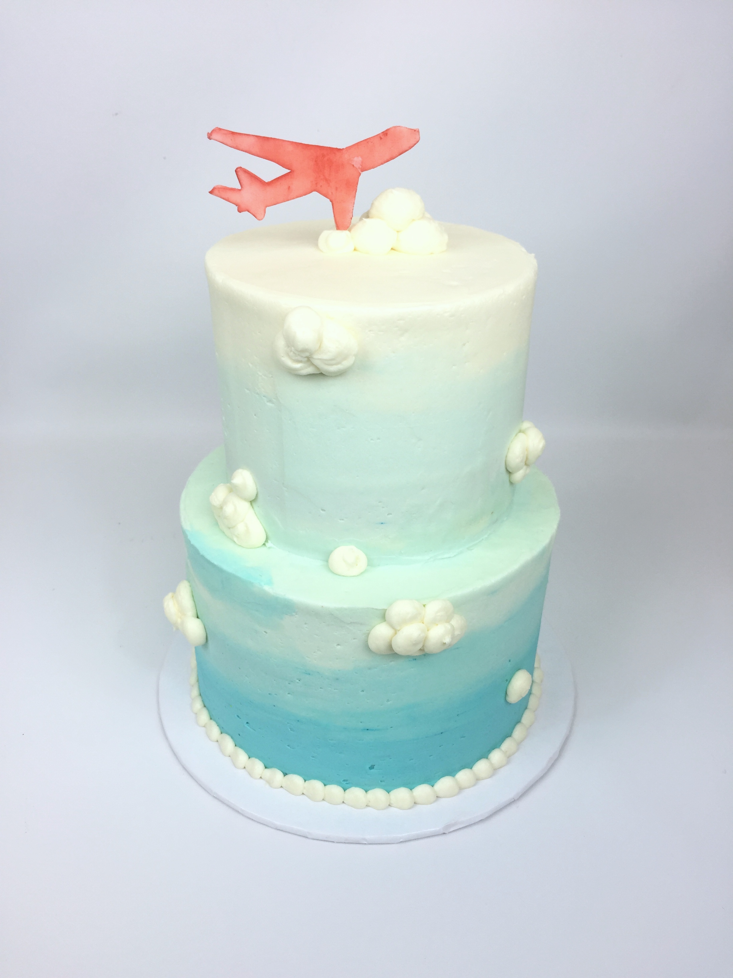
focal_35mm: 29
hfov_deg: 48.2
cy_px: 489
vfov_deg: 61.7
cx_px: 366
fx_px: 819
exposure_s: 1/122
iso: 32
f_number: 2.2
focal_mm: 4.15
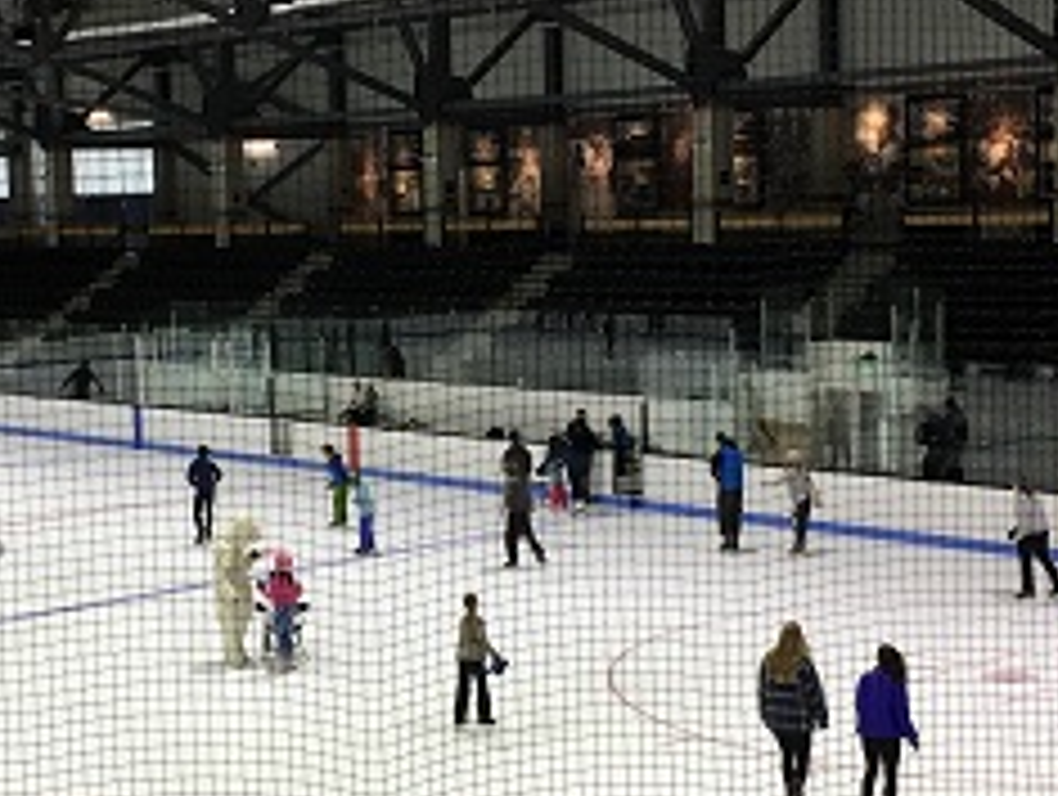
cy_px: 423
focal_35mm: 69
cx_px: 360
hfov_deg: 28.0
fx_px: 2112
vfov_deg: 21.4
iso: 25
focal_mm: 4.15
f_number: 2.2
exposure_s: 1/30
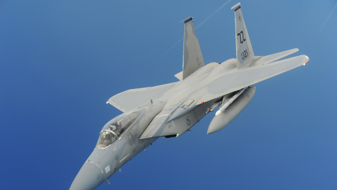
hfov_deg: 25.3
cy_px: 112
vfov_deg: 14.4
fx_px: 751
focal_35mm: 84
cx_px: 168
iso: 200
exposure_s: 1/250
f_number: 10
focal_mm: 80
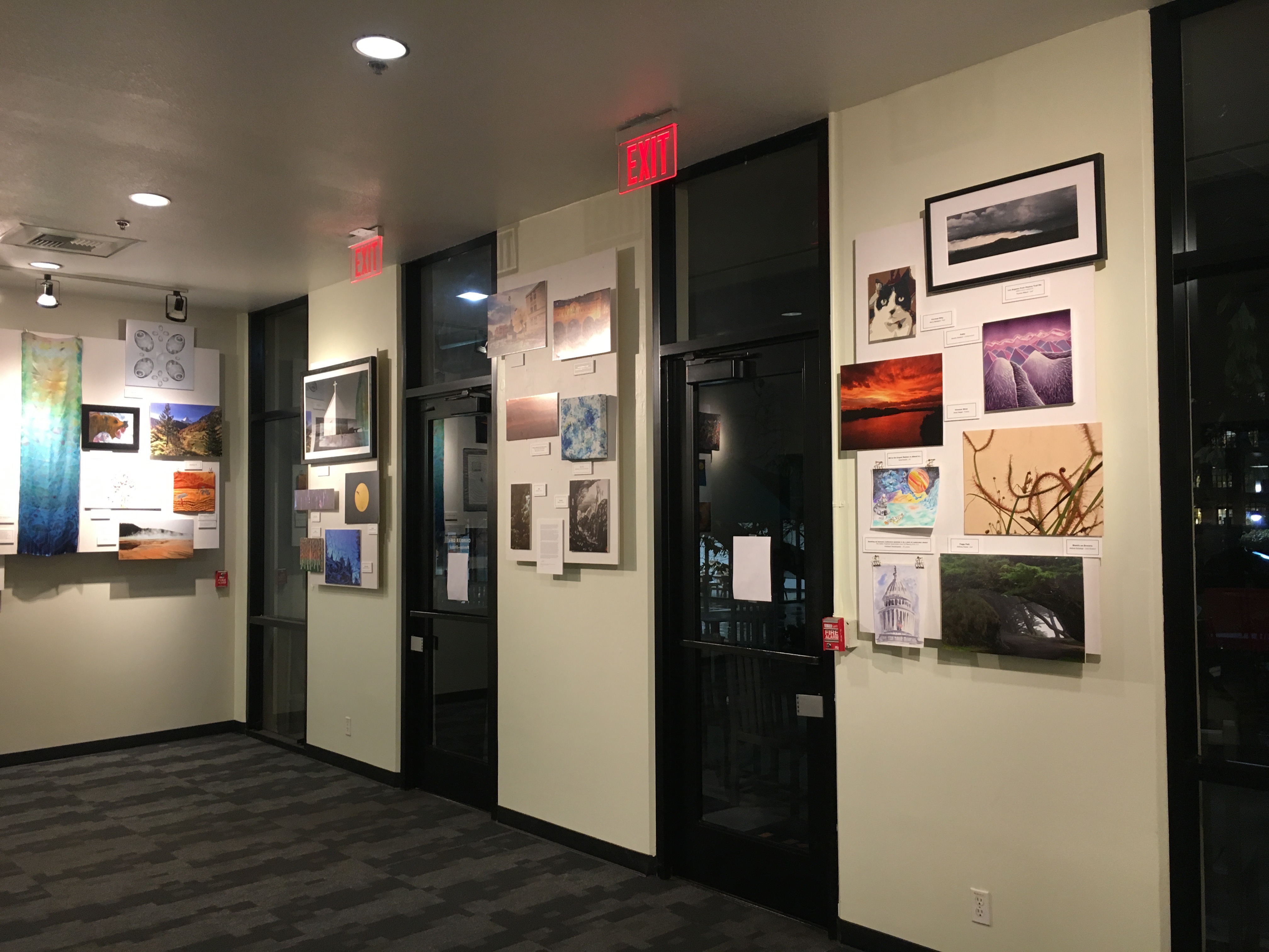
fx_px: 1063
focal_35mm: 29
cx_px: 634
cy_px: 476
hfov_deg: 61.7
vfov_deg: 48.2
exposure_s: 1/30
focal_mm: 4.15
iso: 80
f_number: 2.2
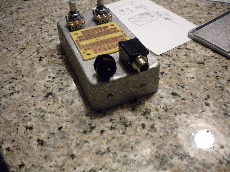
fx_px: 233
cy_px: 86
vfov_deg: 40.7
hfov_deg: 52.6
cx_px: 115
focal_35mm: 35
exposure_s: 1/66.2
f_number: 3.1
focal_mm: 6.3
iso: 798
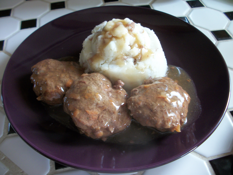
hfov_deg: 52.6
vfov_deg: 40.7
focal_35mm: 35
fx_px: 236
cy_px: 88
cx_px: 116
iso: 160
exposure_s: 1/13
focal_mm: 6.3
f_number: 3.1
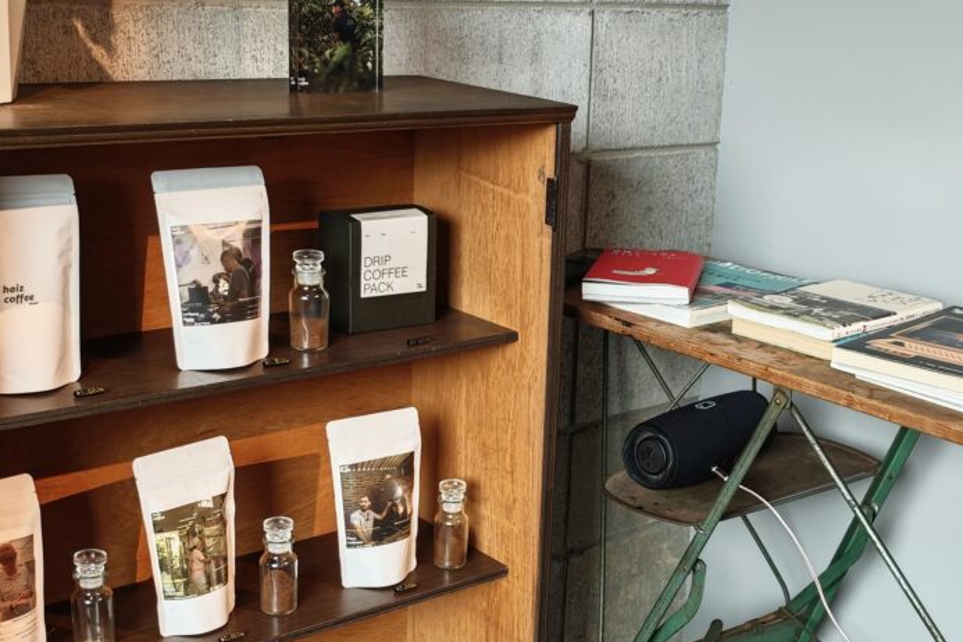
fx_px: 1418
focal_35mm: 53
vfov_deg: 25.5
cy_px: 389
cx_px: 623
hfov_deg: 37.2
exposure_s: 1/121
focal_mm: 8.72
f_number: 2
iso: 250
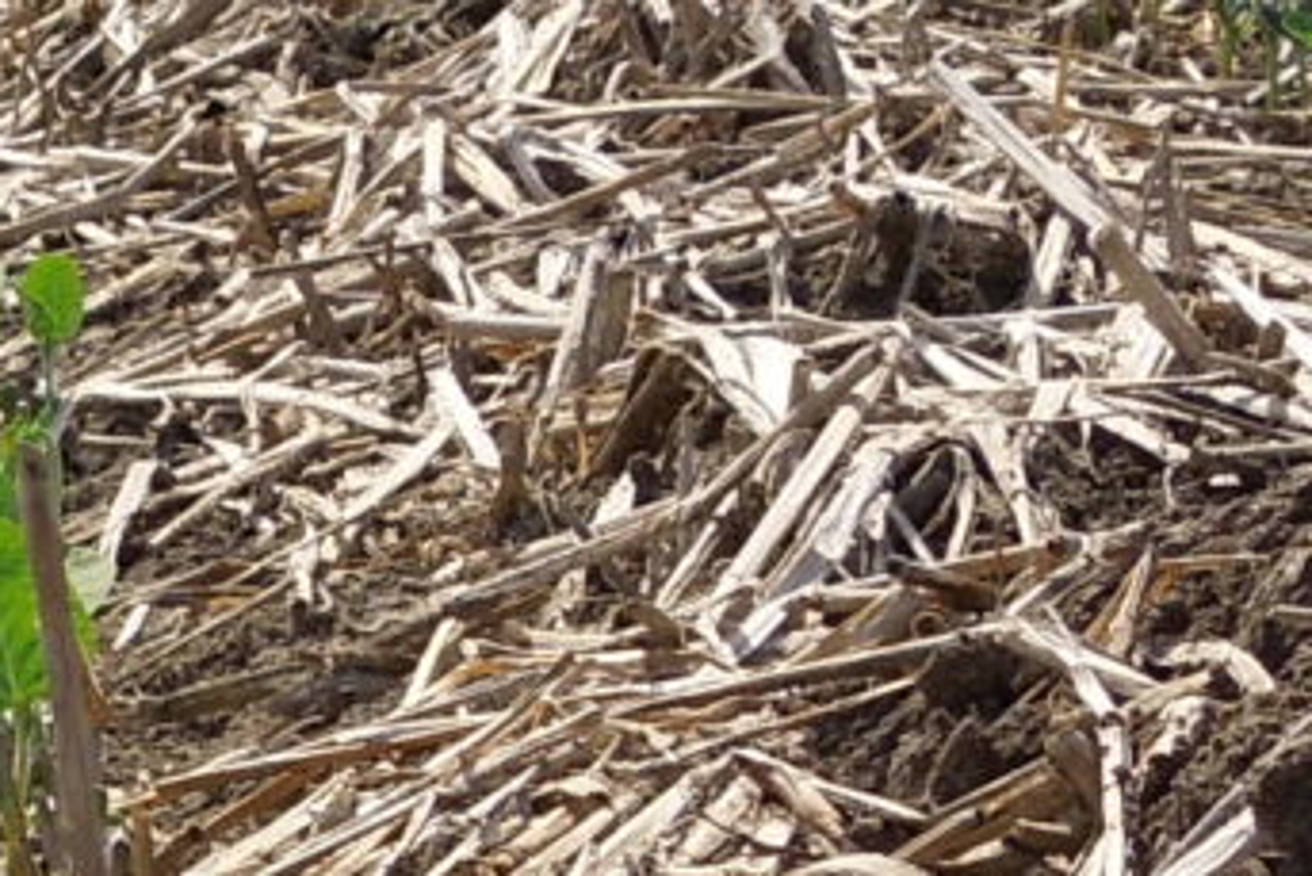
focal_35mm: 335
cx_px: -524
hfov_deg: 6.1
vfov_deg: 4.1
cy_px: 1071
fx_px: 12213
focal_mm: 9.8
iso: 100
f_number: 8.4
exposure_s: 1/250
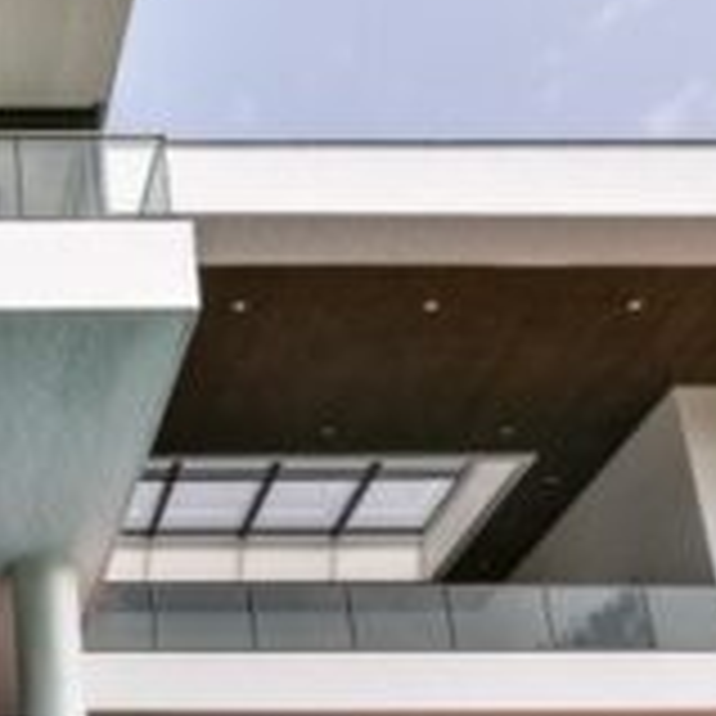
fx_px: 1779
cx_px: -194
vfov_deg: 22.3
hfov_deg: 20.9
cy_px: 621
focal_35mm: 76
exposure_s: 1/60
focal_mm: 19
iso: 31
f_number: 14
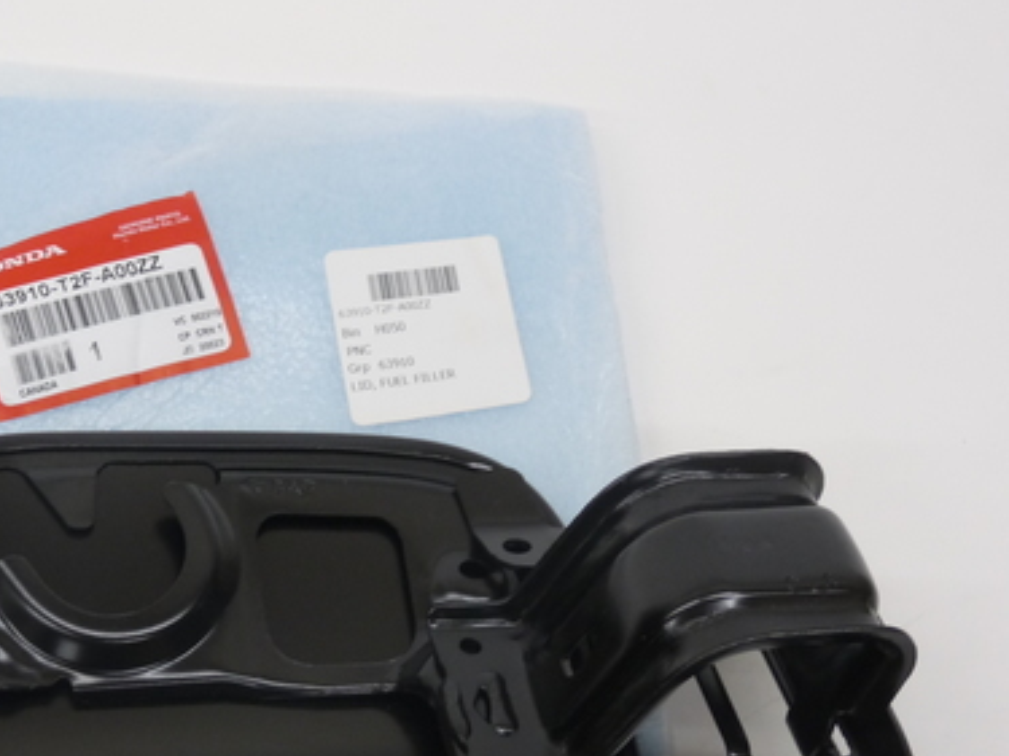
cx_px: 239
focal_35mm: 82
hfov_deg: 23.6
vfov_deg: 17.9
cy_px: 514
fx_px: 2389
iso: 125
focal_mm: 8.5
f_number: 3.2
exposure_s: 1/30
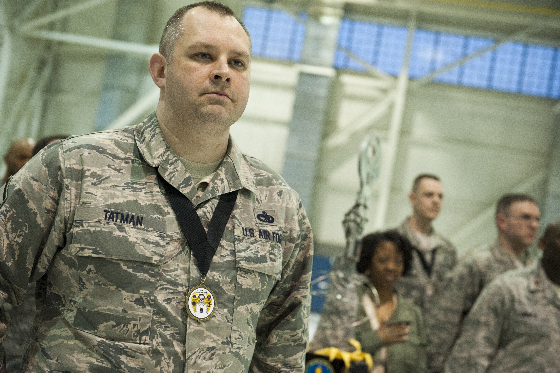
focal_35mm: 60
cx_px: 280
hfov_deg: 33.4
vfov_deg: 22.6
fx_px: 933
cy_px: 186
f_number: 4
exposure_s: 1/60
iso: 2500
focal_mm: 60
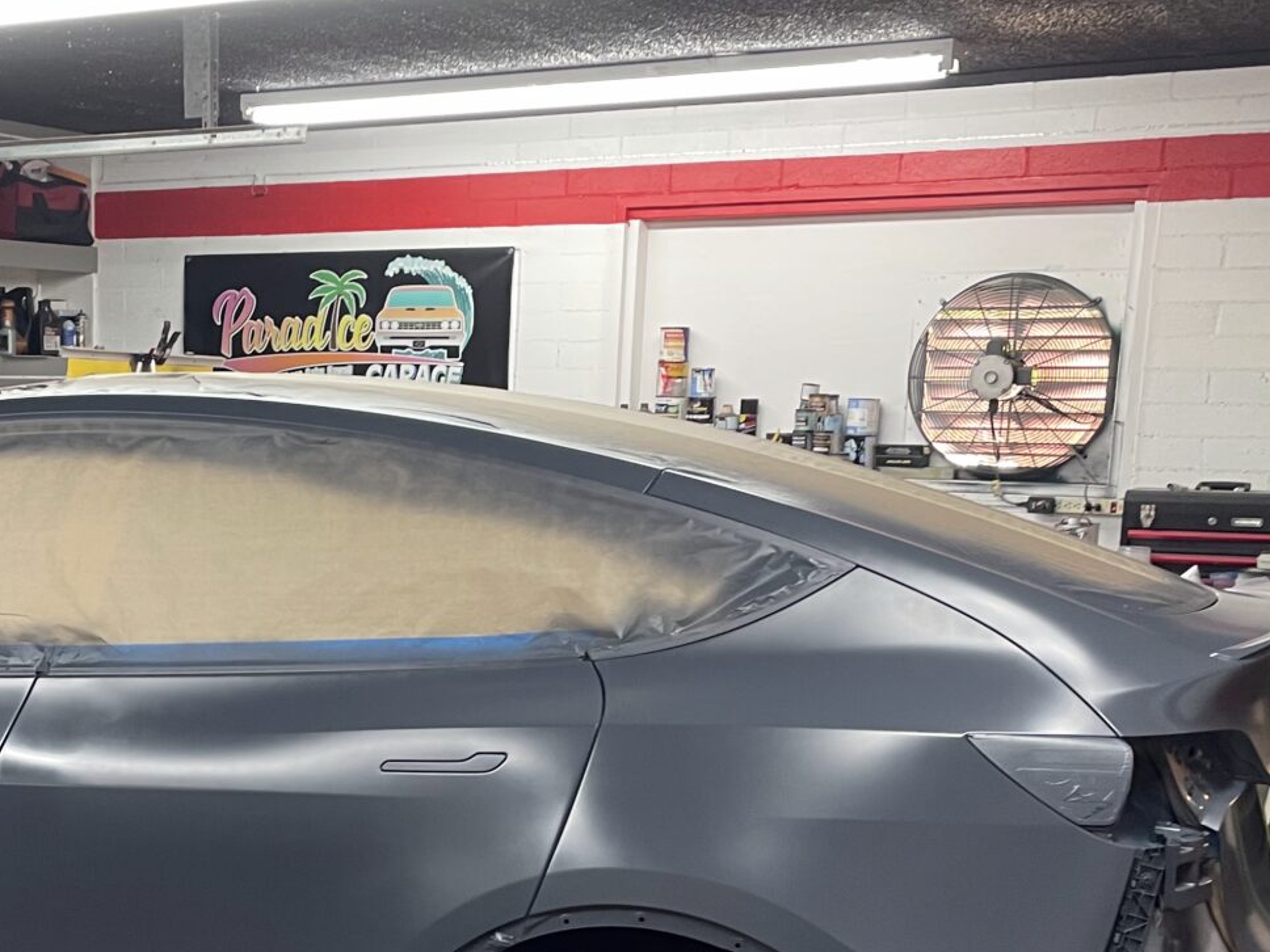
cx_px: 274
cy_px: 804
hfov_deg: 34.0
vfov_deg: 25.9
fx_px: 2018
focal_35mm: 55
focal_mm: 4.2
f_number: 1.6
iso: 100
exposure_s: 1/41
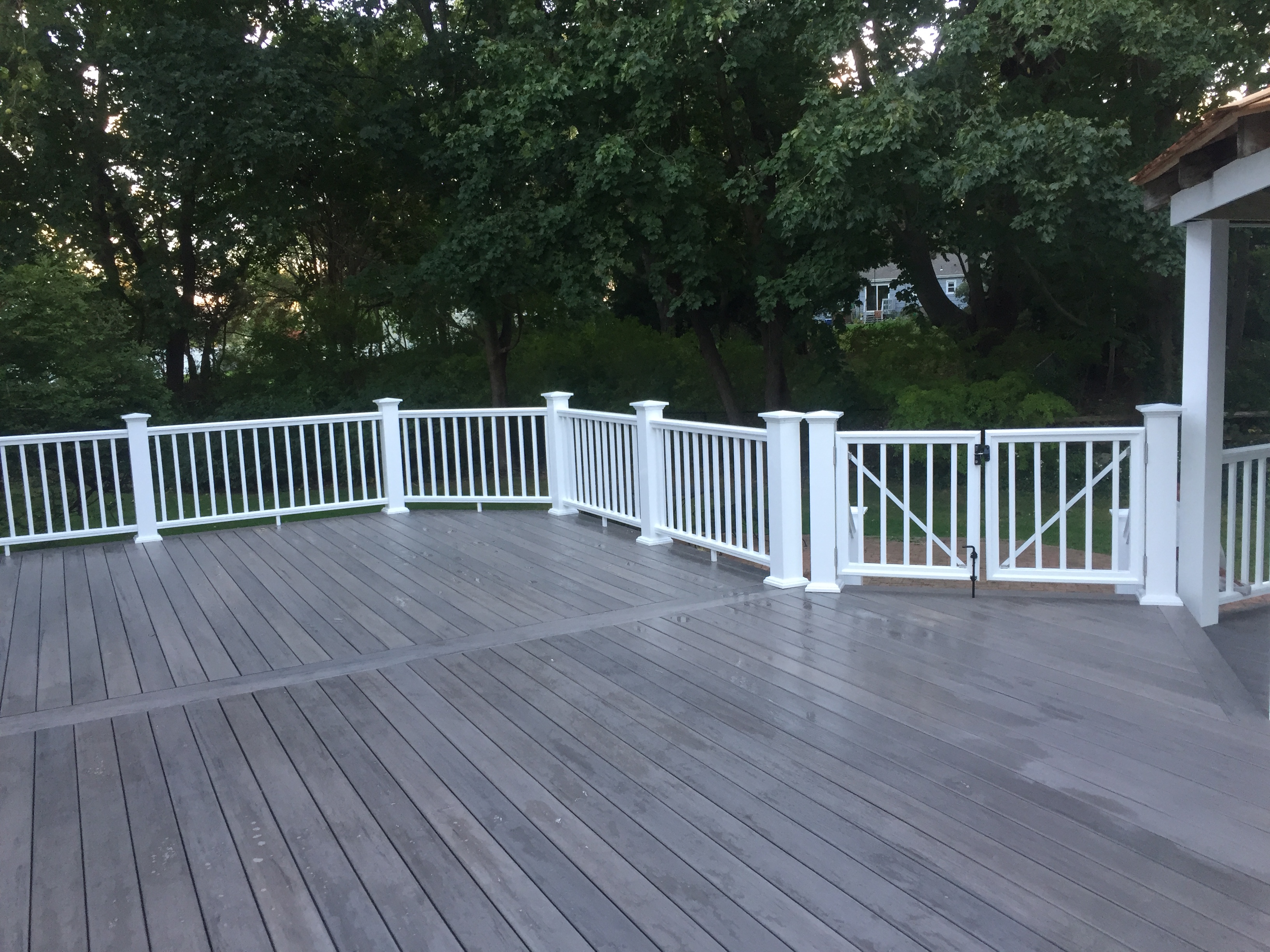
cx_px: 635
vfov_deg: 48.2
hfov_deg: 61.7
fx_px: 1064
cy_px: 476
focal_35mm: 29
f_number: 2.2
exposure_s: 1/30
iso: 64
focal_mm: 4.15
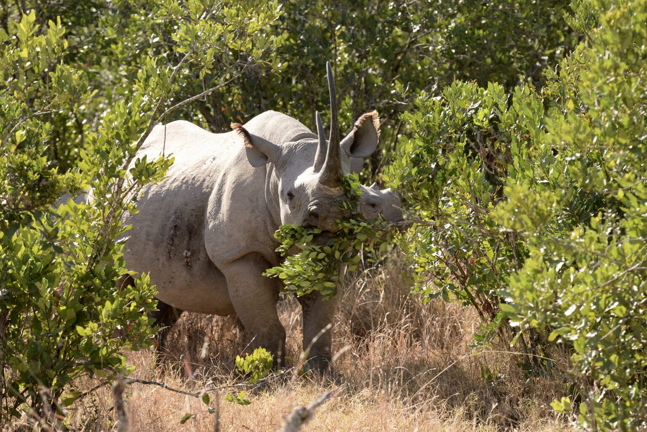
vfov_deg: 5.7
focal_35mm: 240
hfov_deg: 8.6
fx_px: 4314
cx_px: 324
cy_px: 216
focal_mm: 240
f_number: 10
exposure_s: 1/640
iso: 1250
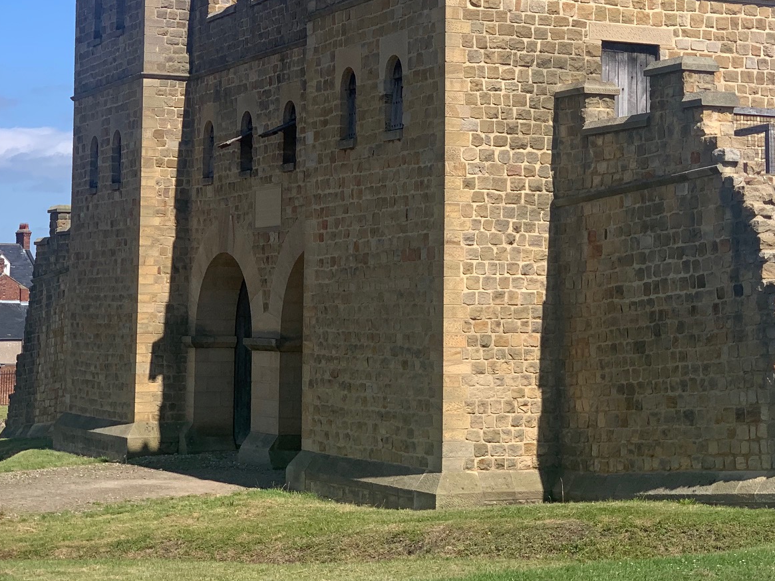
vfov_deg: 16.3
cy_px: 103
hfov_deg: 21.7
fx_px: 2015
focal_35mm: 90
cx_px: 490
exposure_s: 1/1065
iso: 16
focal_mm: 6
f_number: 2.4
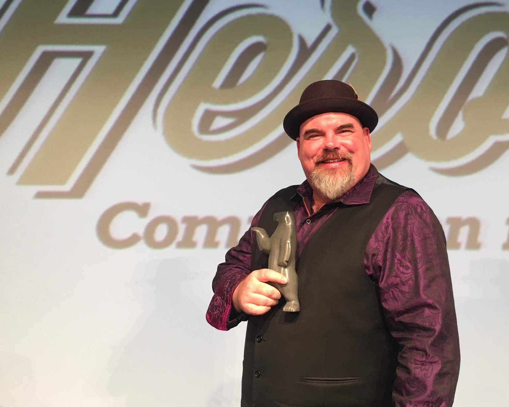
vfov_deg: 39.1
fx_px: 572
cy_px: 211
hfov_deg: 47.3
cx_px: 330
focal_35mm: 38
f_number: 2.2
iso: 32
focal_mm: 4.15
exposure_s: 1/15
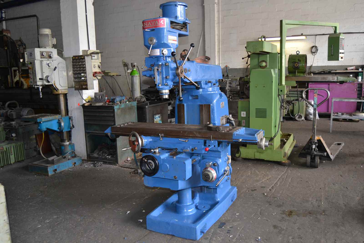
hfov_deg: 61.9
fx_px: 303
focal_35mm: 30
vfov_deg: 43.6
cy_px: 122
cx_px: 182
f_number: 3.5
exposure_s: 1/60
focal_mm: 20
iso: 400
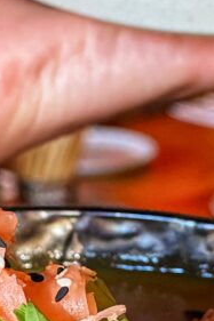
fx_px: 1625
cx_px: 15
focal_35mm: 182
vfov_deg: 11.3
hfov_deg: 7.5
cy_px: 214
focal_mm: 6.76
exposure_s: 1/50
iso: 500
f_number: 1.78
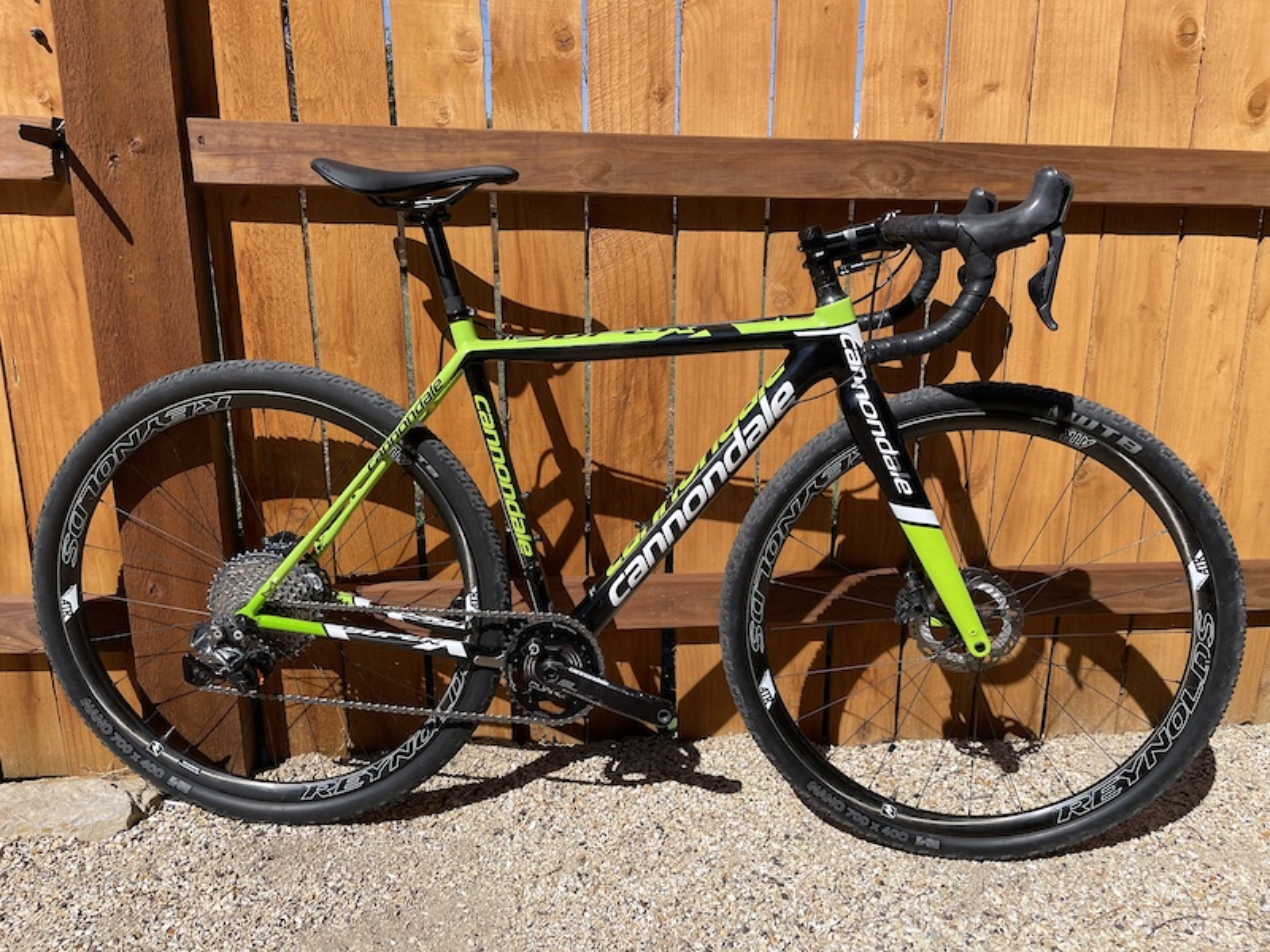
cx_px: 635
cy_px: 476
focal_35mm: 26
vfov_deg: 53.1
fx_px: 954
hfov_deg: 67.3
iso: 32
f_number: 1.6
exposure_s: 1/3509
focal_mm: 4.2
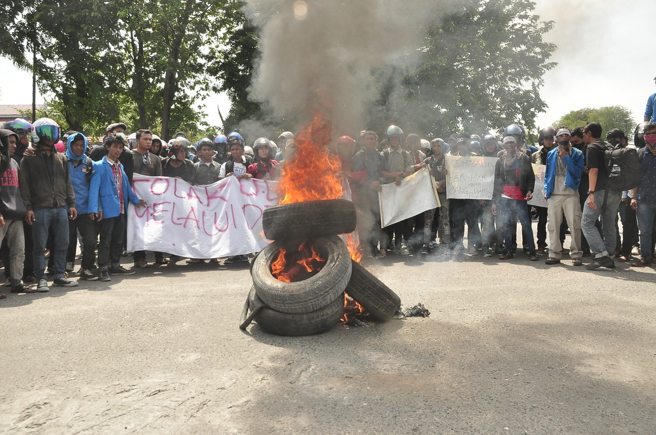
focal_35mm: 27
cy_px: 218
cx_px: 328
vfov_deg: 47.8
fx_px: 491
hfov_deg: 67.4
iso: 1000
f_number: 11
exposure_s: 1/500
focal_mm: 18
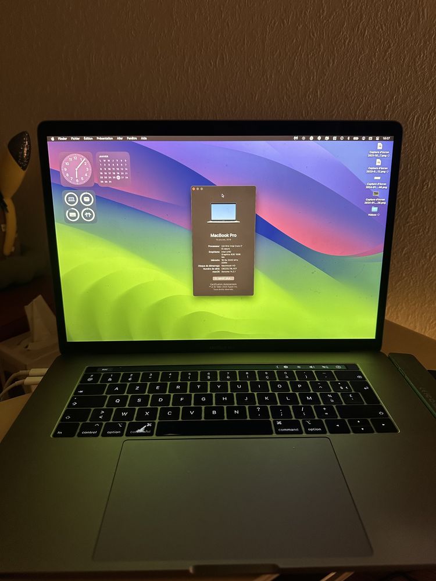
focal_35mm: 24
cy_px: 290
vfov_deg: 71.6
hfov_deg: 56.8
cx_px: 218
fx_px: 403
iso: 200
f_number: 1.78
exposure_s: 1/60
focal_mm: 6.86
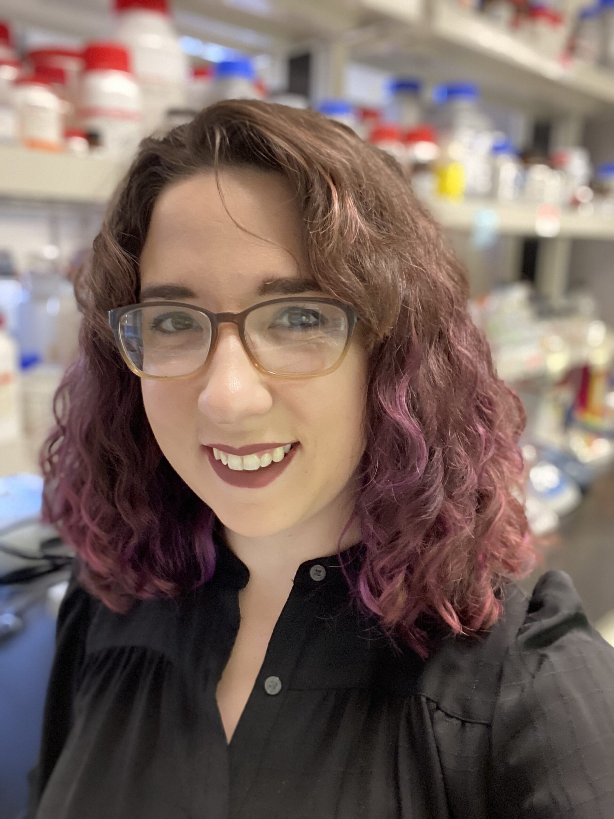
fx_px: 709
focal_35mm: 30
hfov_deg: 46.8
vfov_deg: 60.0
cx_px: 307
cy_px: 410
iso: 320
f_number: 2.2
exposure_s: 1/40
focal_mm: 2.71
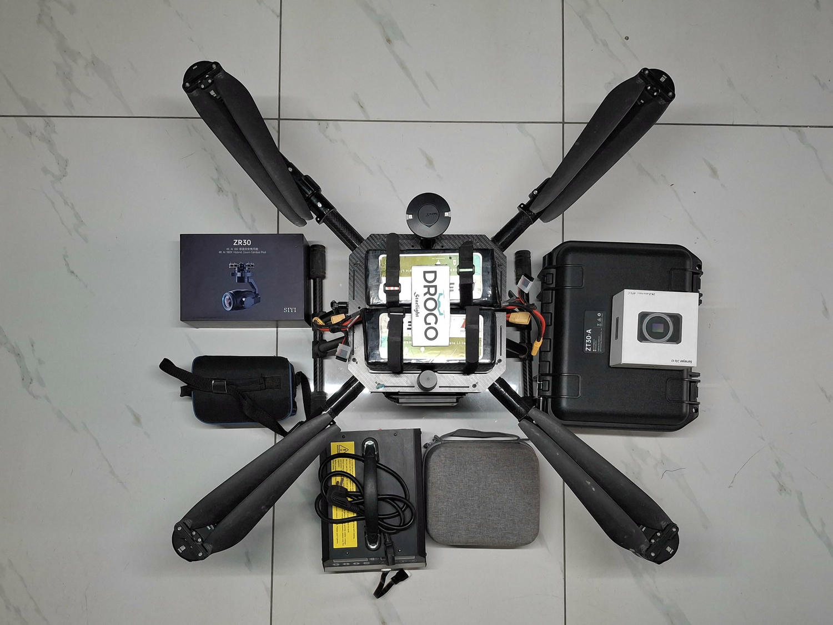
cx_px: 416
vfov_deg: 54.9
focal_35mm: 25
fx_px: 602
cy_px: 312
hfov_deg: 69.4
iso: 200
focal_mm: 4.69
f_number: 1.8
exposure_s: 1/100
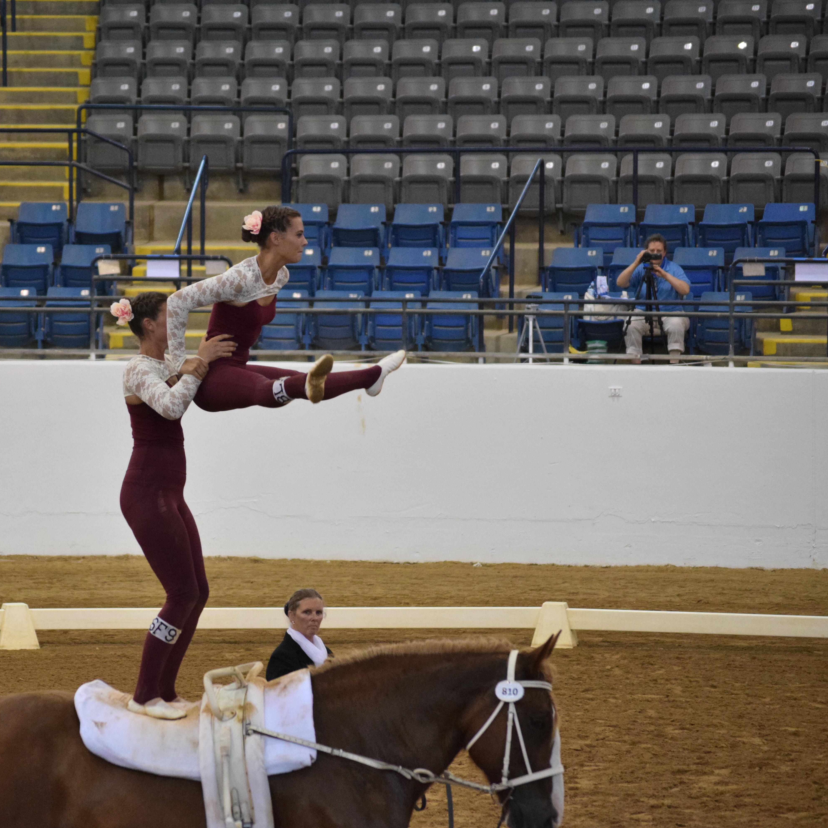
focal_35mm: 211
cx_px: 228
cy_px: 415
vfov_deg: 8.3
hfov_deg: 8.3
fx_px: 5710
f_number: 4.5
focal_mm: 110
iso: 2500
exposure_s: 1/500
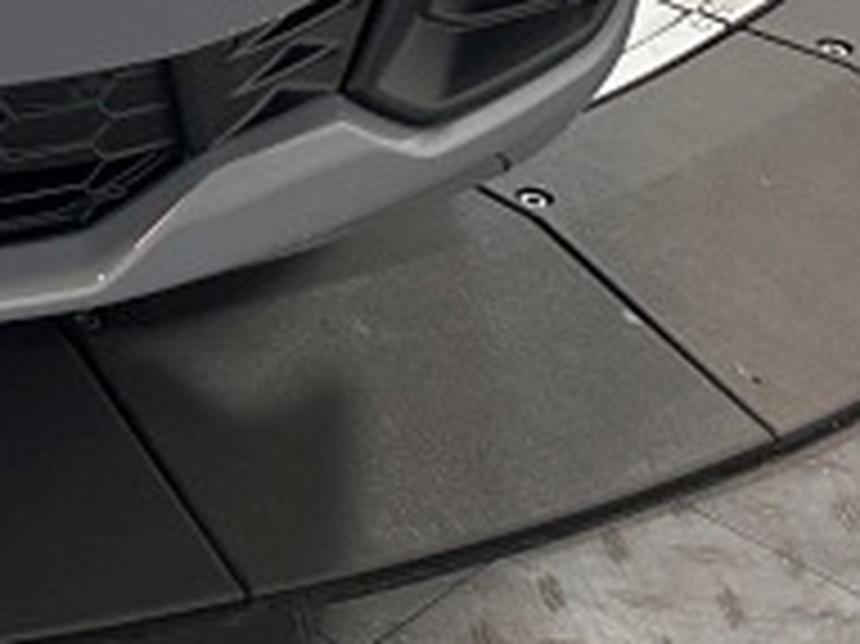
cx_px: -878
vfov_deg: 10.5
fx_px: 3203
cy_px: -685
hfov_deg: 13.2
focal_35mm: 129
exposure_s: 1/60
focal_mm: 6.86
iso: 320
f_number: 1.78
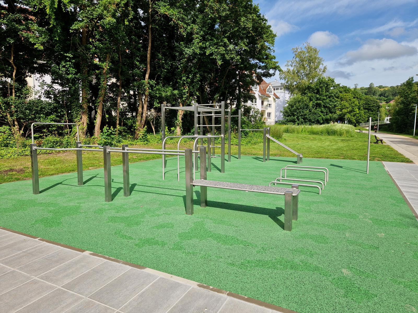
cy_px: 156
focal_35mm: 23
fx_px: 278
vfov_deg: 58.9
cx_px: 209
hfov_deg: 73.9
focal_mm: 5.4
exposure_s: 1/2200
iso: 50
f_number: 1.8
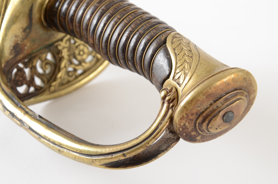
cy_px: 92
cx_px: 139
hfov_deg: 14.0
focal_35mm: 147
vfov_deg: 9.3
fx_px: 1133
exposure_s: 1/125
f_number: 11
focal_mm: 98
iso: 200
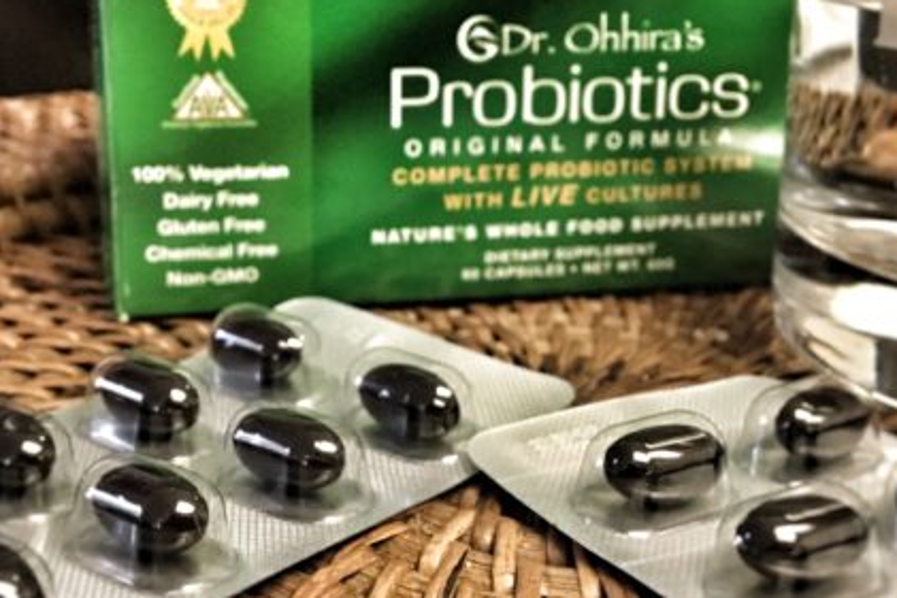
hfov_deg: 36.2
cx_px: 407
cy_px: 215
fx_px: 1371
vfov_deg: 24.6
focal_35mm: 55
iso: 200
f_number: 2.2
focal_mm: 4.15
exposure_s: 1/30
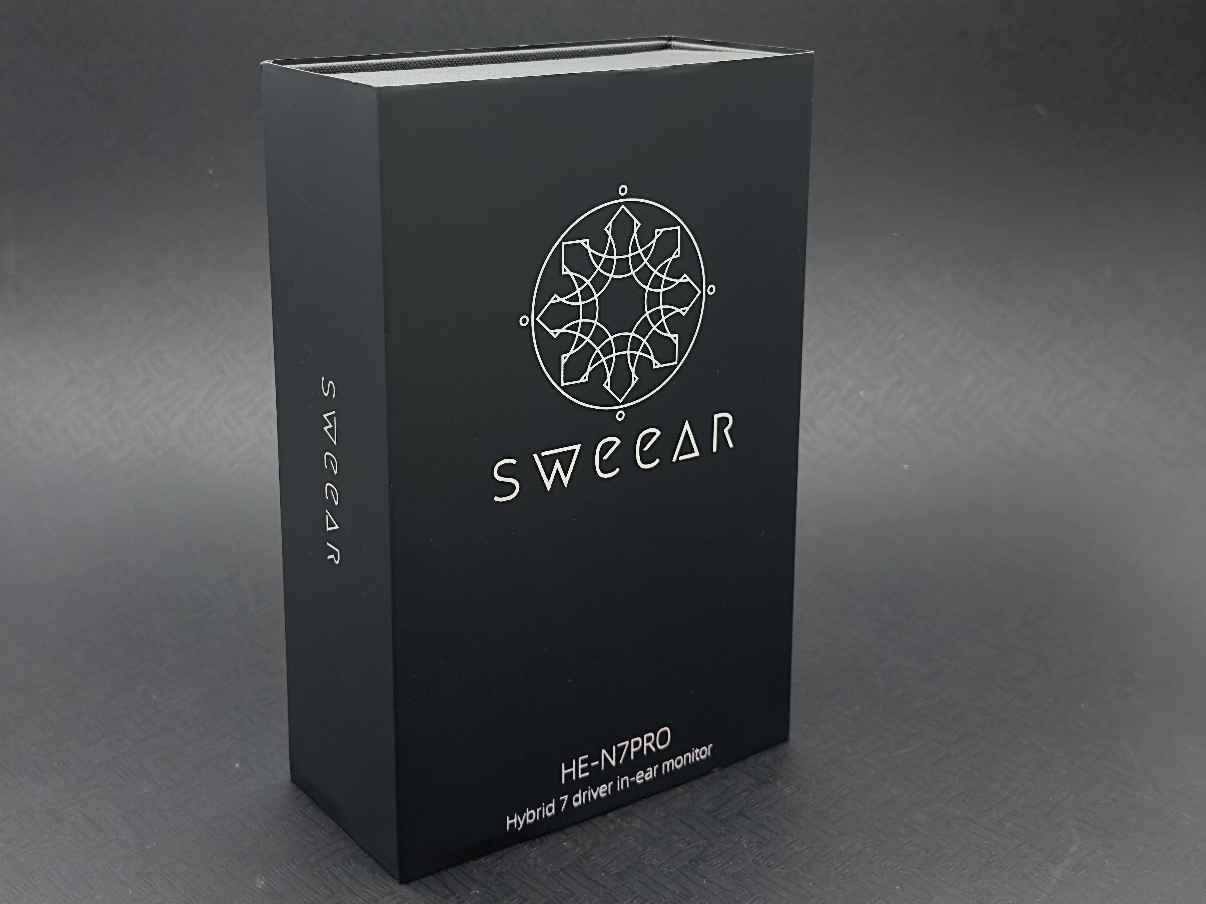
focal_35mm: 24
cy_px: 452
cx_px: 603
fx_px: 836
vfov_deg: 56.8
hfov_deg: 71.6
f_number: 1.78
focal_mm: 6.86
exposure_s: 1/129
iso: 64
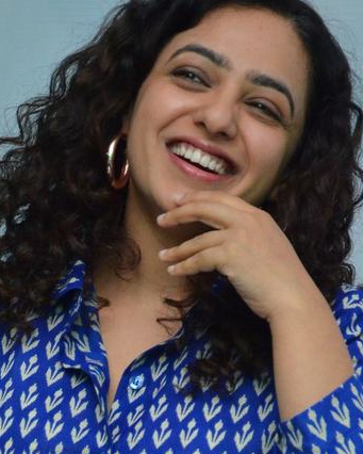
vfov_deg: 8.2
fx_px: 3155
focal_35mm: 235
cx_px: 149
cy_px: 456
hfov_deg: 6.6
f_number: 5.6
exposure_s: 1/125
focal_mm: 66
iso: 2500
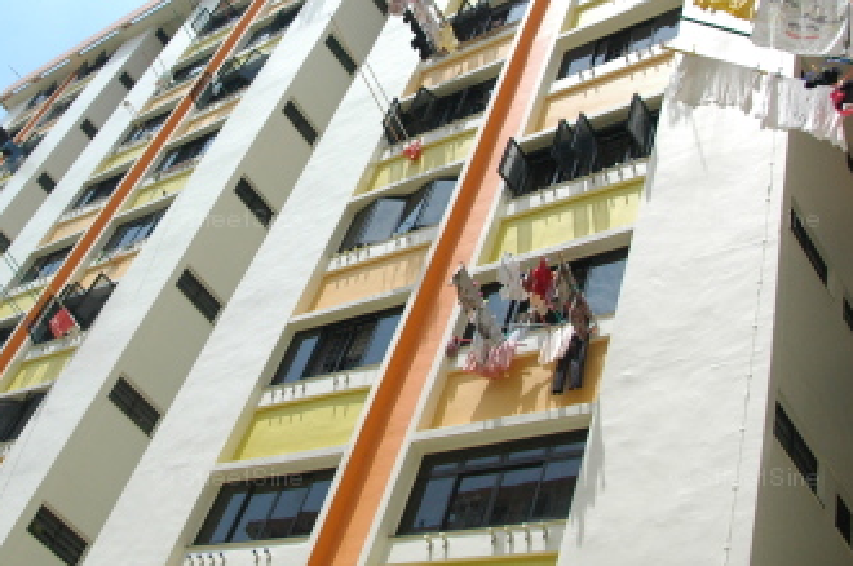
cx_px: 346
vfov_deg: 29.4
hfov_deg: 43.5
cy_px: 162
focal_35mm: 45
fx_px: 1065
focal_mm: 18
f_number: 4
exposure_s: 1/5000
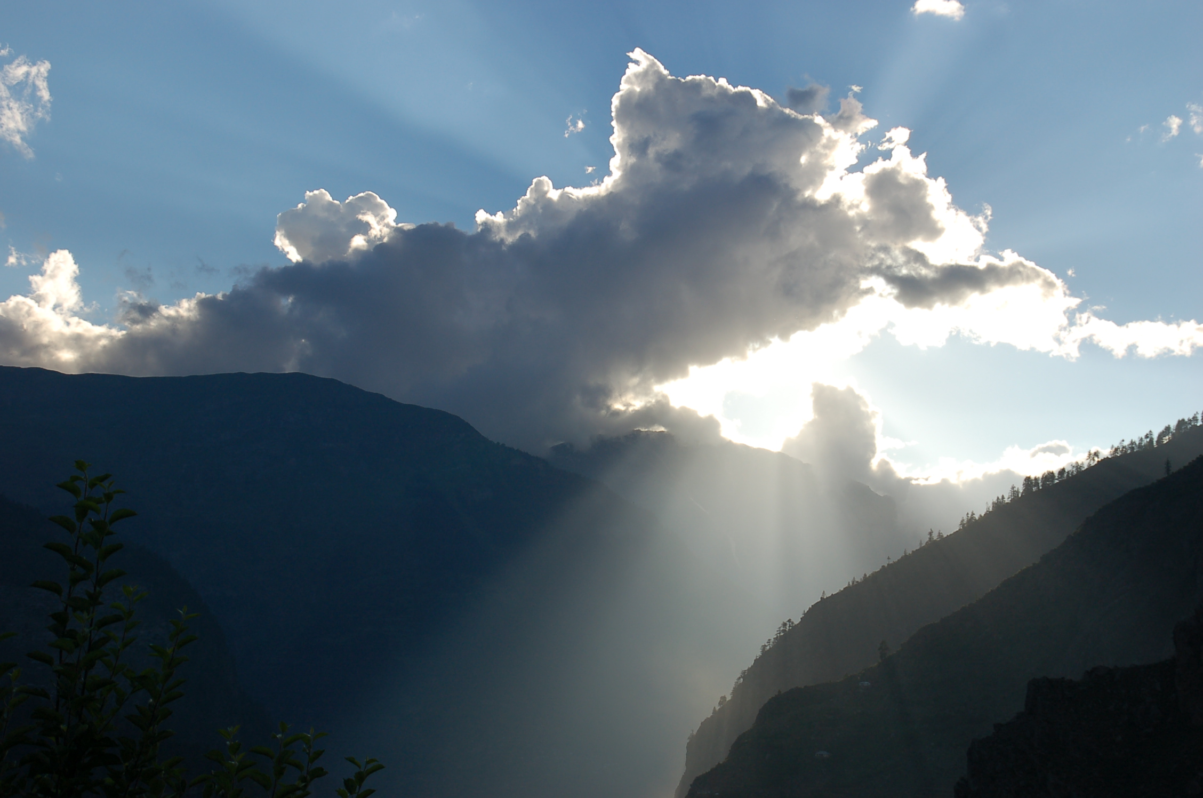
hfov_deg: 28.1
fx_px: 2402
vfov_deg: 18.9
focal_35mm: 72
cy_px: 399
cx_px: 602
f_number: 11
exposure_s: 1/500
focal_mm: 48
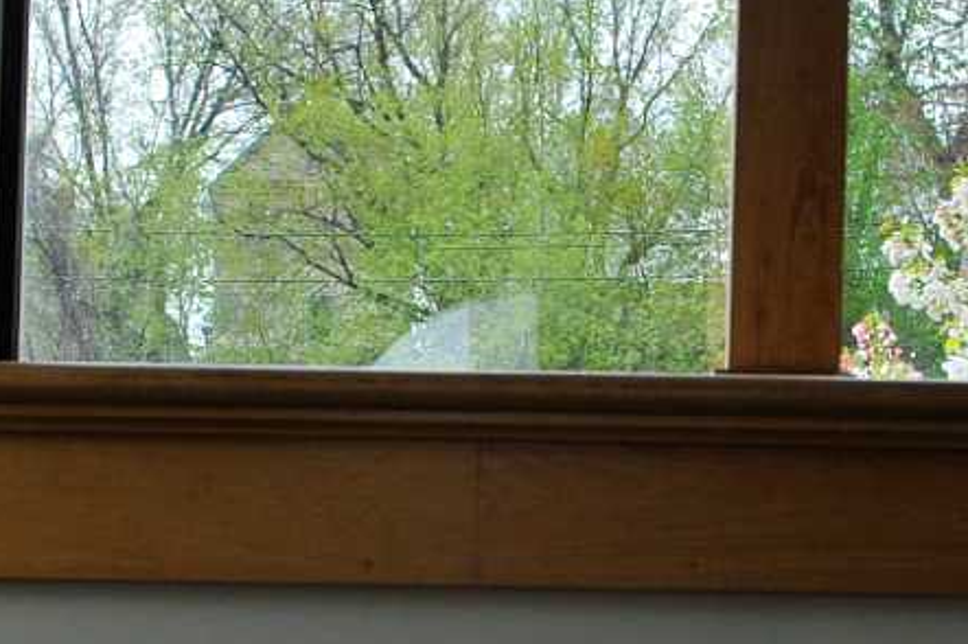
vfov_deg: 10.9
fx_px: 3359
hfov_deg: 16.4
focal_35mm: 125
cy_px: 506
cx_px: 480
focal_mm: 27
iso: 500
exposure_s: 1/500
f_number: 4
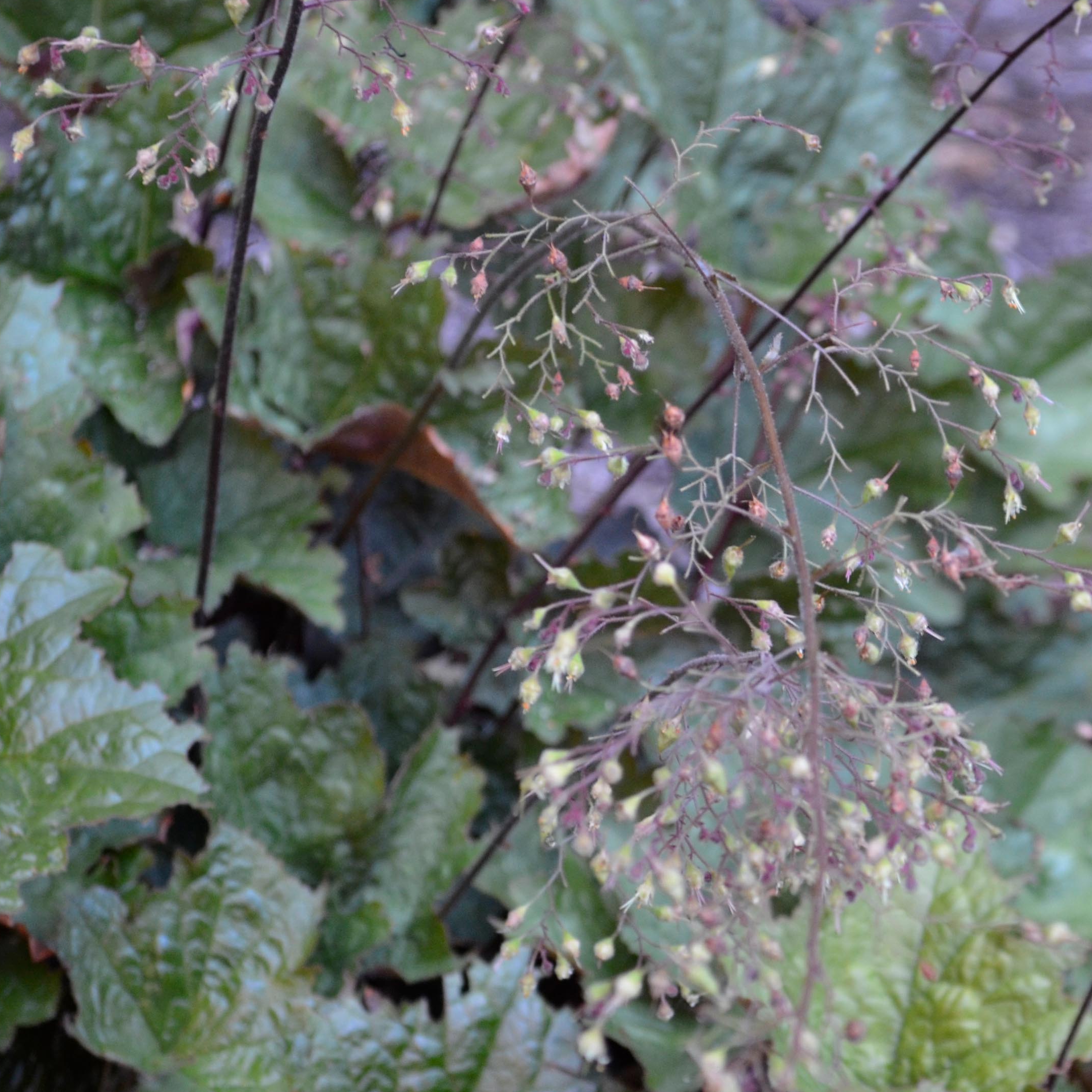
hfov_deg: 12.4
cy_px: 774
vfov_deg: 12.4
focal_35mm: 140
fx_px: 4997
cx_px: 927
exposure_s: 1/60
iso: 720
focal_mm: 48
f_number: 5.6
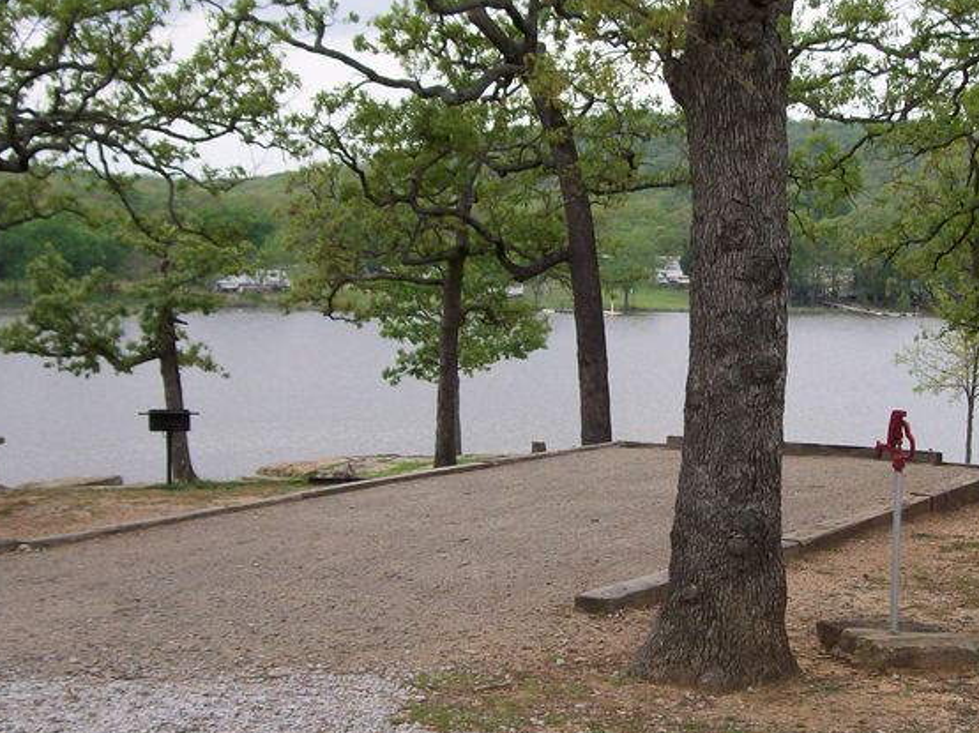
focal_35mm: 65
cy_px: 442
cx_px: 544
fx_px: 1838
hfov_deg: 29.8
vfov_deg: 22.5
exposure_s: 1/614
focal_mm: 7.6
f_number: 3
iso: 80
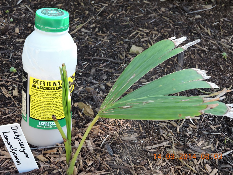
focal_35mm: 65
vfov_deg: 22.6
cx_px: 116
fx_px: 438
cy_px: 88
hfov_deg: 29.8
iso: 160
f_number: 4.2
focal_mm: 11.6
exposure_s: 1/30
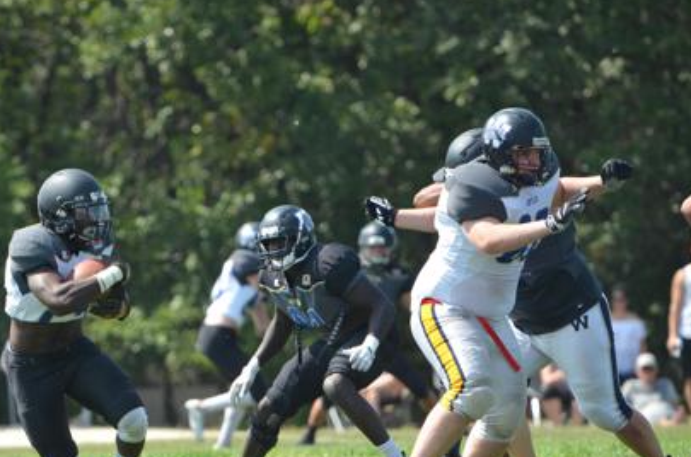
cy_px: 273
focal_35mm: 377
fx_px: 7213
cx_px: 235
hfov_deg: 5.5
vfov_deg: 3.6
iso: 800
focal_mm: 185
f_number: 2.8
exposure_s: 1/6400
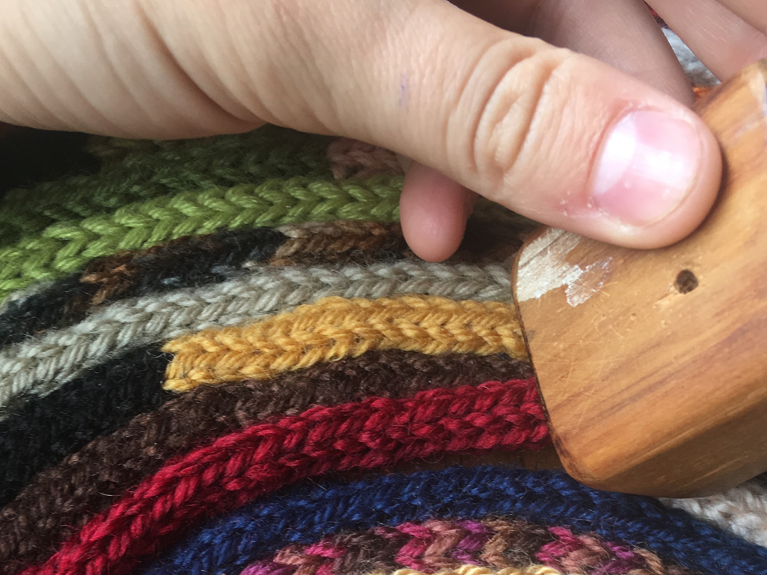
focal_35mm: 54
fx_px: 1197
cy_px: 532
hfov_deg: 35.4
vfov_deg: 26.0
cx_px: 463
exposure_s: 1/50
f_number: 2.2
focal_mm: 4.15
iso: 32
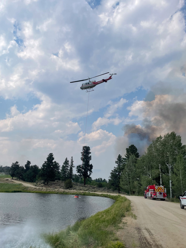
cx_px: 93
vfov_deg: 67.3
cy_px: 124
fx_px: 186
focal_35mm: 26
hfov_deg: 53.1
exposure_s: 1/6000
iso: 32
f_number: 1.6
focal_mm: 4.2
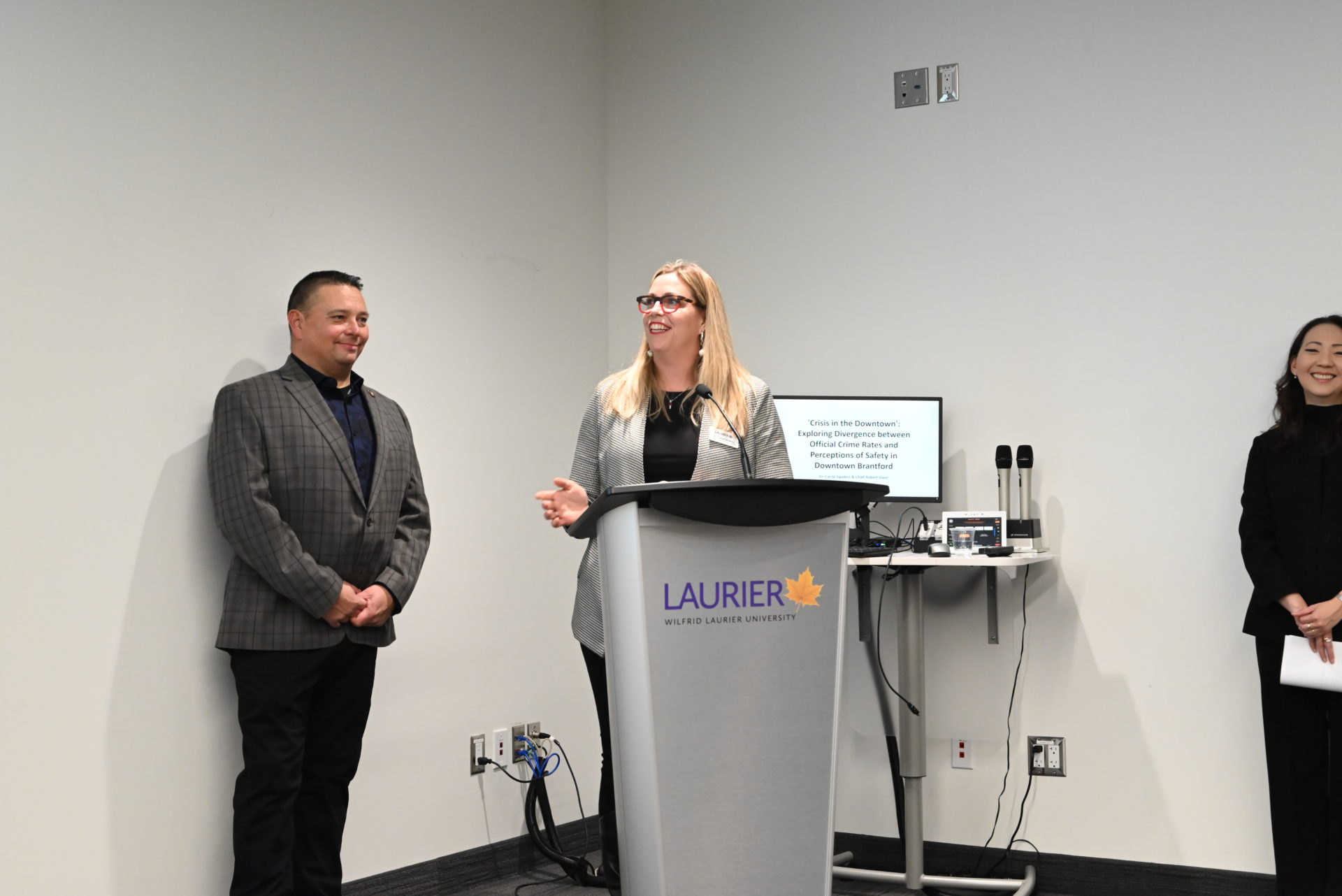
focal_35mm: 50
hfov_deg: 39.6
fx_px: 1865
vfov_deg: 27.0
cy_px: 448
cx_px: 671
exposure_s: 1/100
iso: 3200
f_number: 6.3
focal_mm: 50
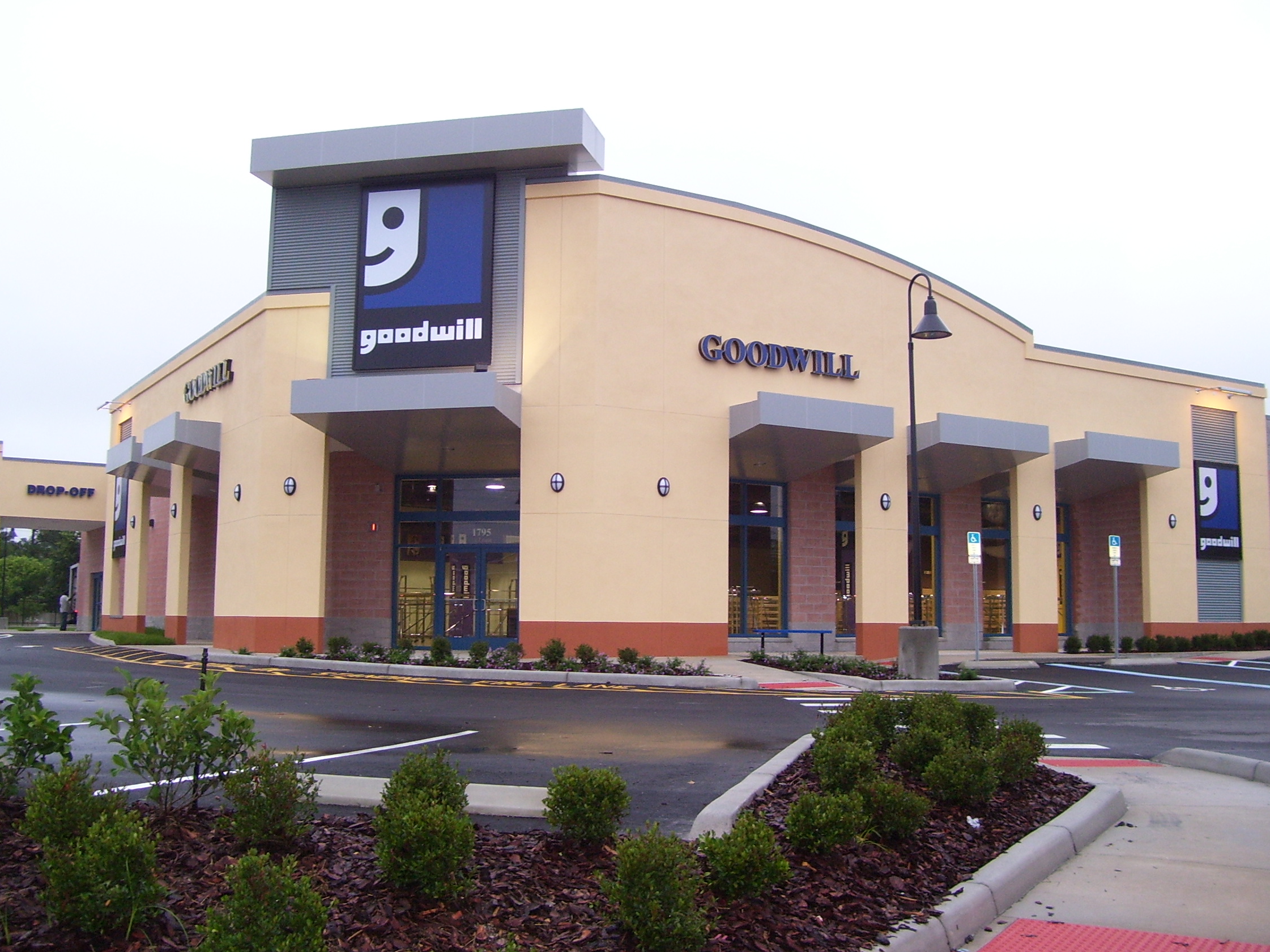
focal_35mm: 37
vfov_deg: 38.7
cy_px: 464
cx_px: 624
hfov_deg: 50.1
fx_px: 1357
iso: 125
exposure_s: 1/60
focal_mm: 6
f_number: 2.7
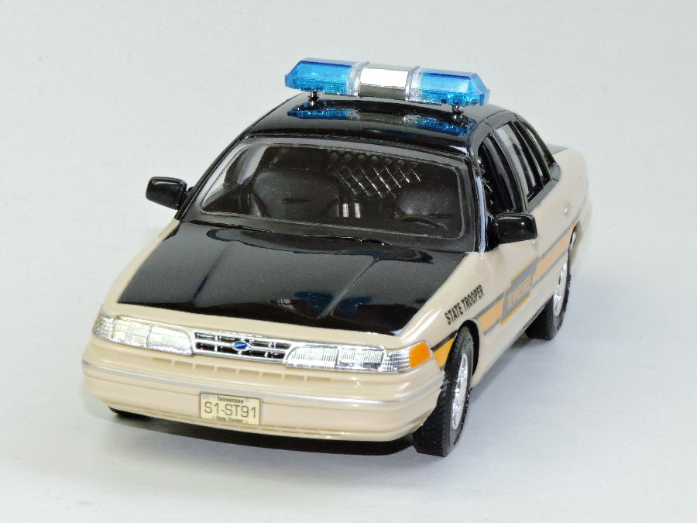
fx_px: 3423
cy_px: 262
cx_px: 348
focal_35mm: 170
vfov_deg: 8.7
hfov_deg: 11.6
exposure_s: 1/60
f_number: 8.2
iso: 1600
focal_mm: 30.5
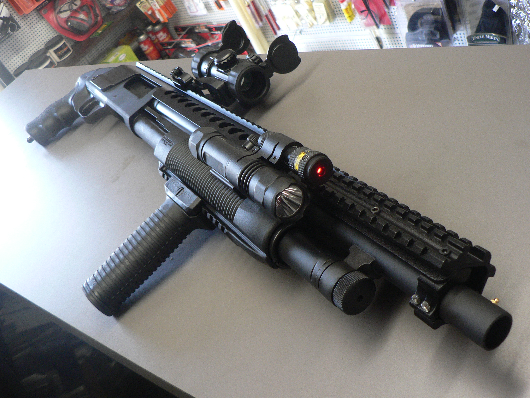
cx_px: 265
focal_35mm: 36
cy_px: 199
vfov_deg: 39.7
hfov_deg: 51.4
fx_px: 551
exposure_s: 1/30
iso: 200
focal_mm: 6
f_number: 2.8
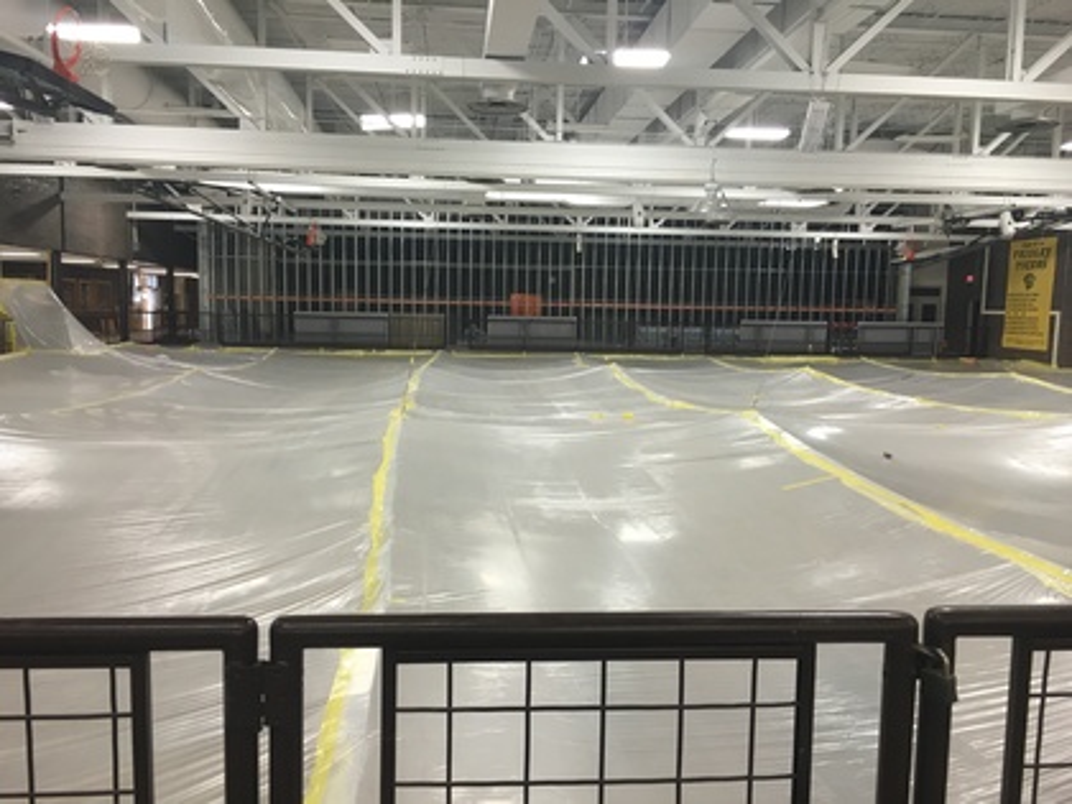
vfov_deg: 48.2
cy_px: 402
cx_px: 536
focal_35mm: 29
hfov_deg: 61.7
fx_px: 898
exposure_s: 1/30
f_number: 2.2
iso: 64
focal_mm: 4.15
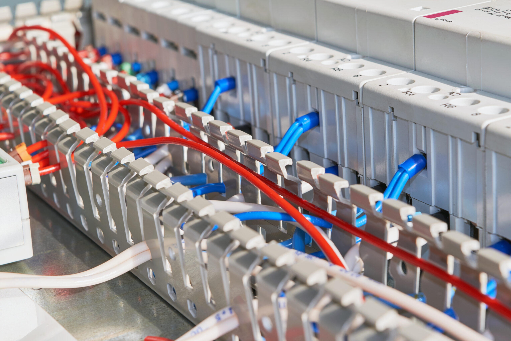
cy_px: 170
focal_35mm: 82
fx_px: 1171
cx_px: 256
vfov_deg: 16.6
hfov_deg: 24.6
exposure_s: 1/50
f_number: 10
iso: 100
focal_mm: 55
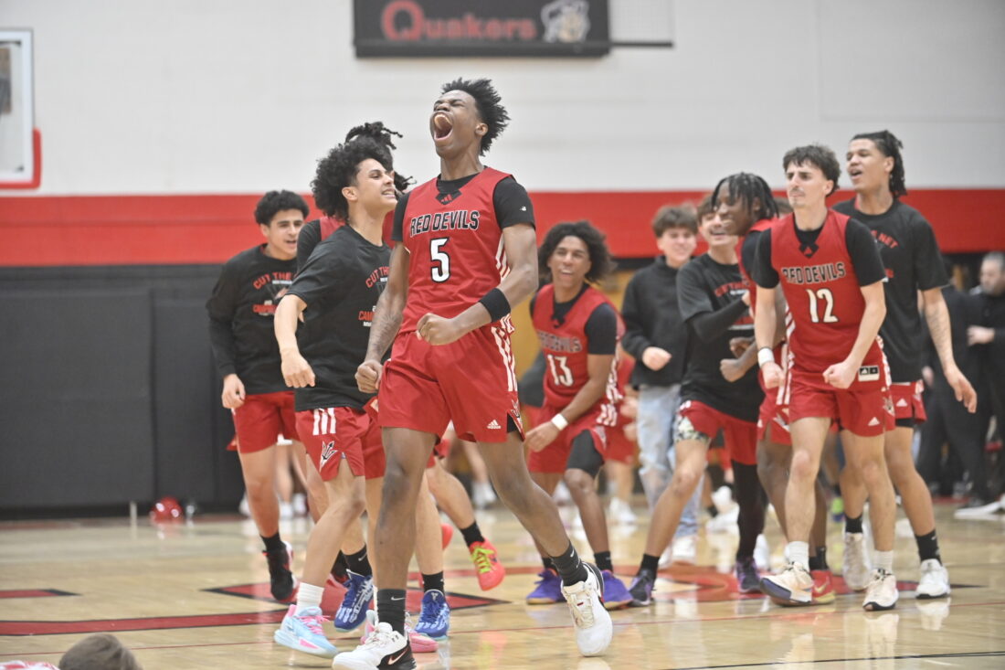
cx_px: 502
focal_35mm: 116
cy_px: 335
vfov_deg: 11.8
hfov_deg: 17.6
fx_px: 3238
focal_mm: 116
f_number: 2.8
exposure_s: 1/640
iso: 2800
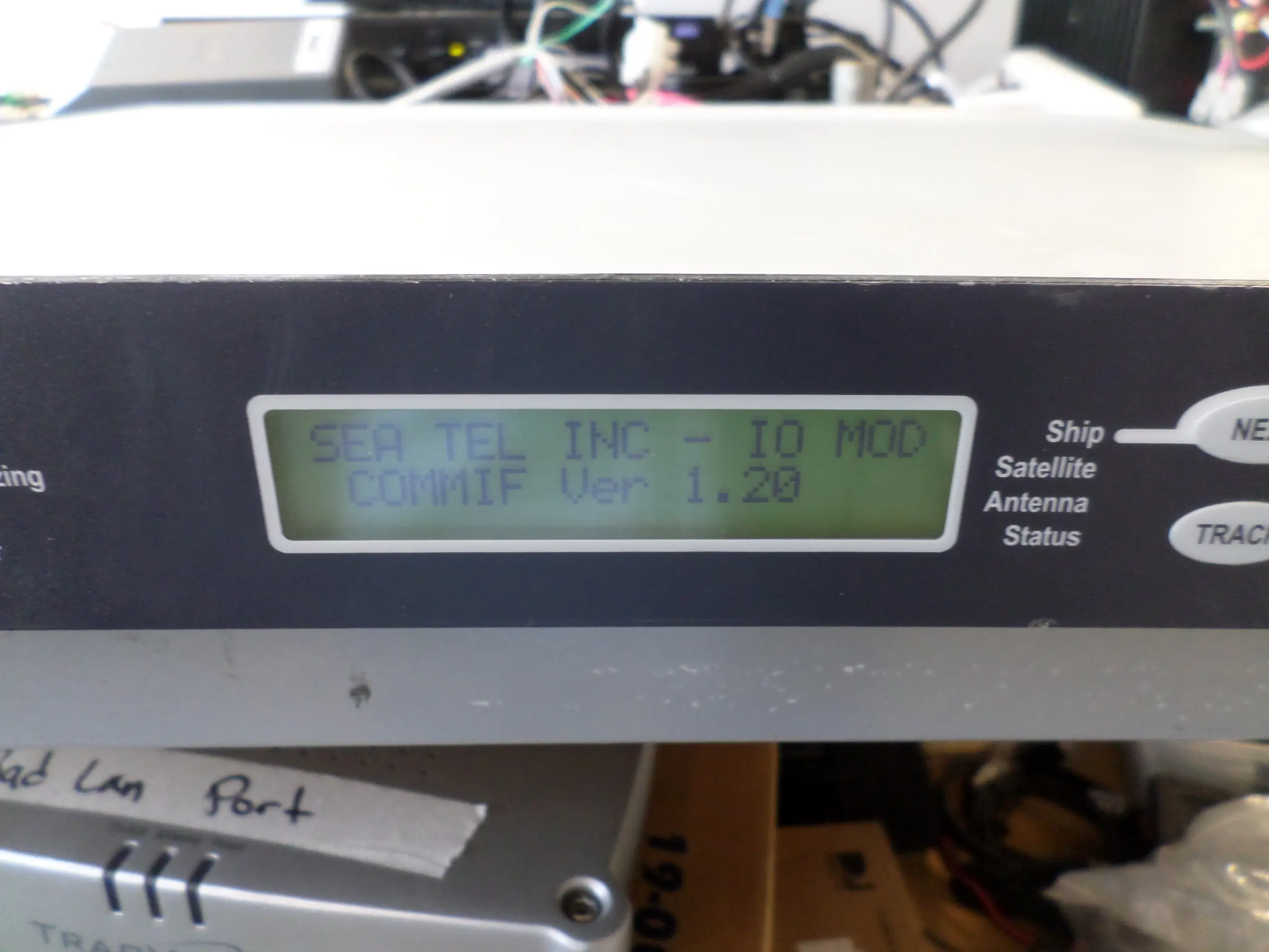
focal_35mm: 25
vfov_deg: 54.9
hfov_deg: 69.4
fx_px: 916
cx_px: 634
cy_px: 476
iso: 200
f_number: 2.5
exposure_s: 1/30
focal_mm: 4.5
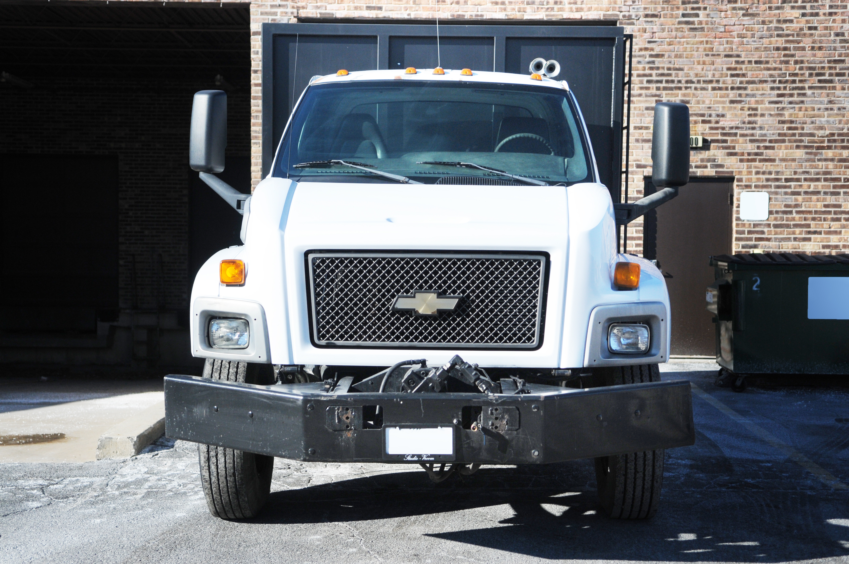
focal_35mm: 52
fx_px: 1237
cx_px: 424
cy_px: 282
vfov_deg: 25.7
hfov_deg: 37.9
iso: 320
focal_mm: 35
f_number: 2.8
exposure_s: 1/8000
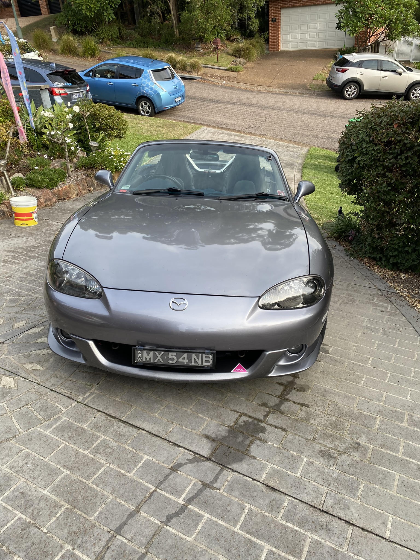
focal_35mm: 26
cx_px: 210
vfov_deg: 67.3
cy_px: 280
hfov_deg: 53.1
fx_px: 421
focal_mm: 4.25
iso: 32
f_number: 1.8
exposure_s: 1/431
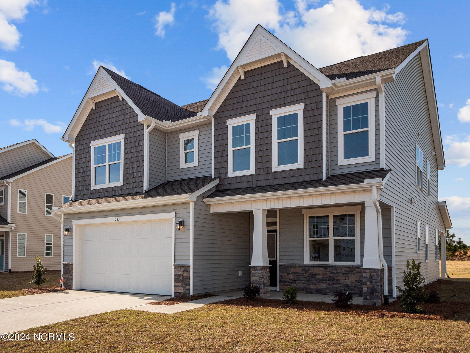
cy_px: 176
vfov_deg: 53.1
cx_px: 235
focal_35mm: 26
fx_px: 353
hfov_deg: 67.3
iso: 200
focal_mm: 13
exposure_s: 1/1000
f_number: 5.6
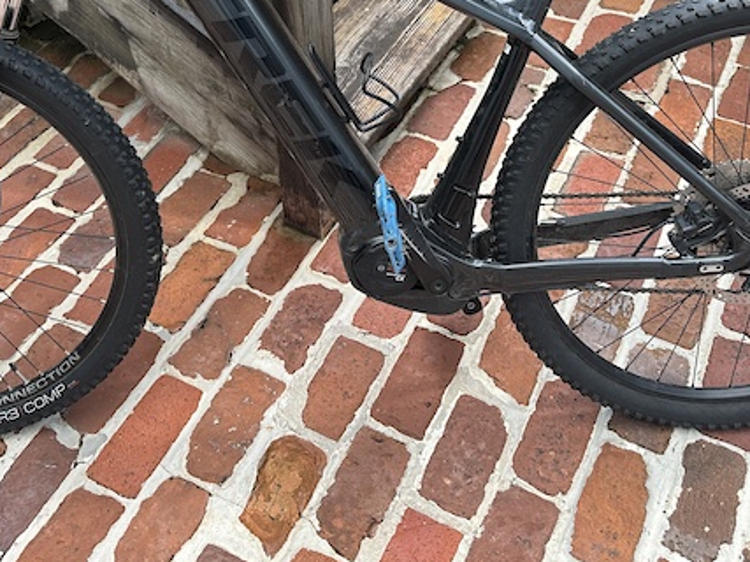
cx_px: 332
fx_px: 975
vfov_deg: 31.0
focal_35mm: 45
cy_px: 76
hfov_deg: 42.0
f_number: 1.78
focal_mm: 6.86
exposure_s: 1/580
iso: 80
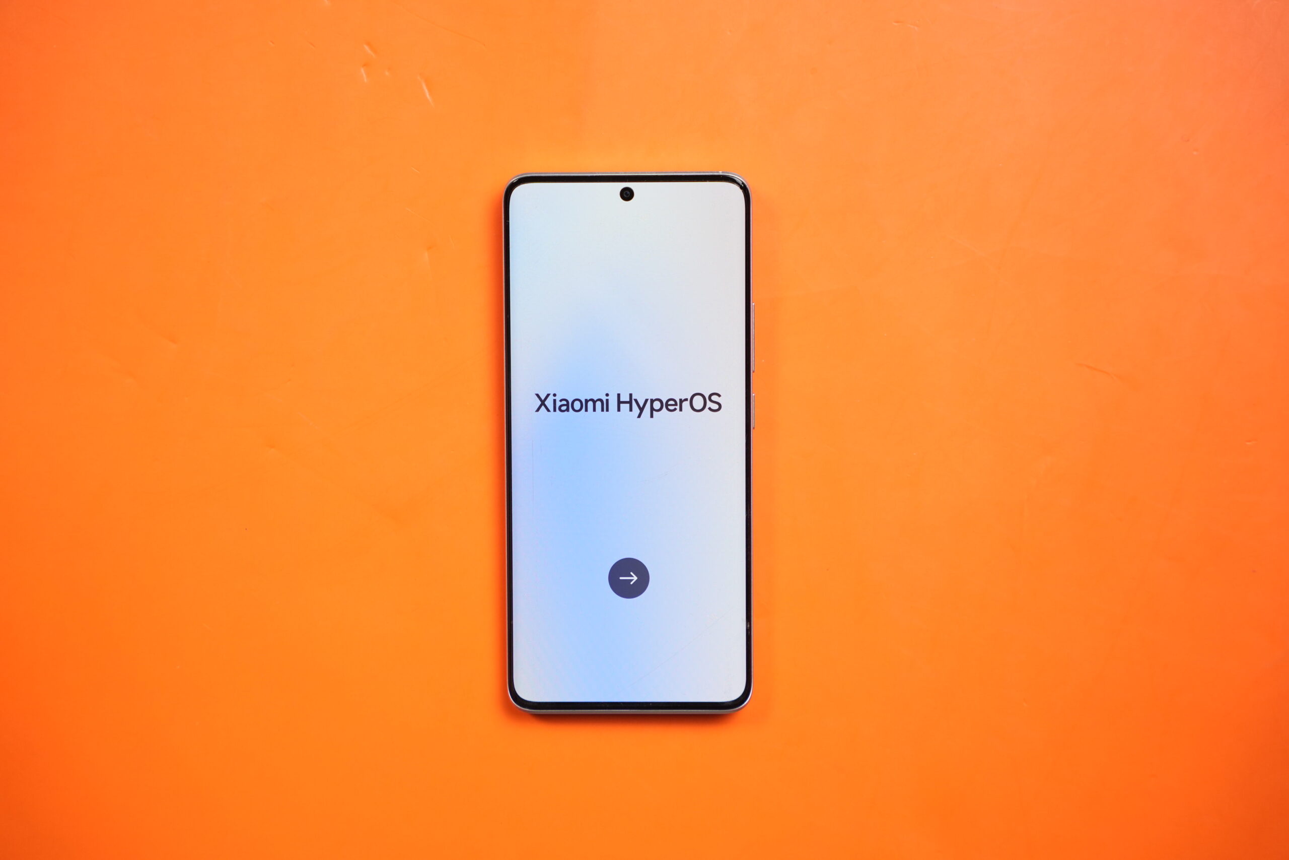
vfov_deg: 19.5
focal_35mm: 70
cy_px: 430
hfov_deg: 28.8
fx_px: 2506
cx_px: 644
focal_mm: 70
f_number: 3.5
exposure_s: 1/125
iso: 640
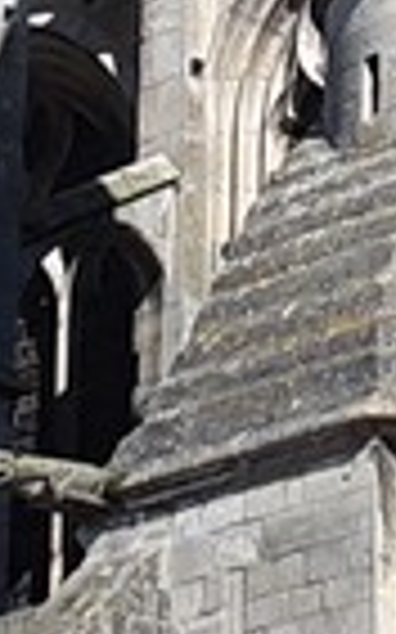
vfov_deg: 7.1
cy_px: -38
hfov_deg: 4.5
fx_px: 5082
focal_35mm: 294
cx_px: 405
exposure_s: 1/2304
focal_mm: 3.93
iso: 40
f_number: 1.7
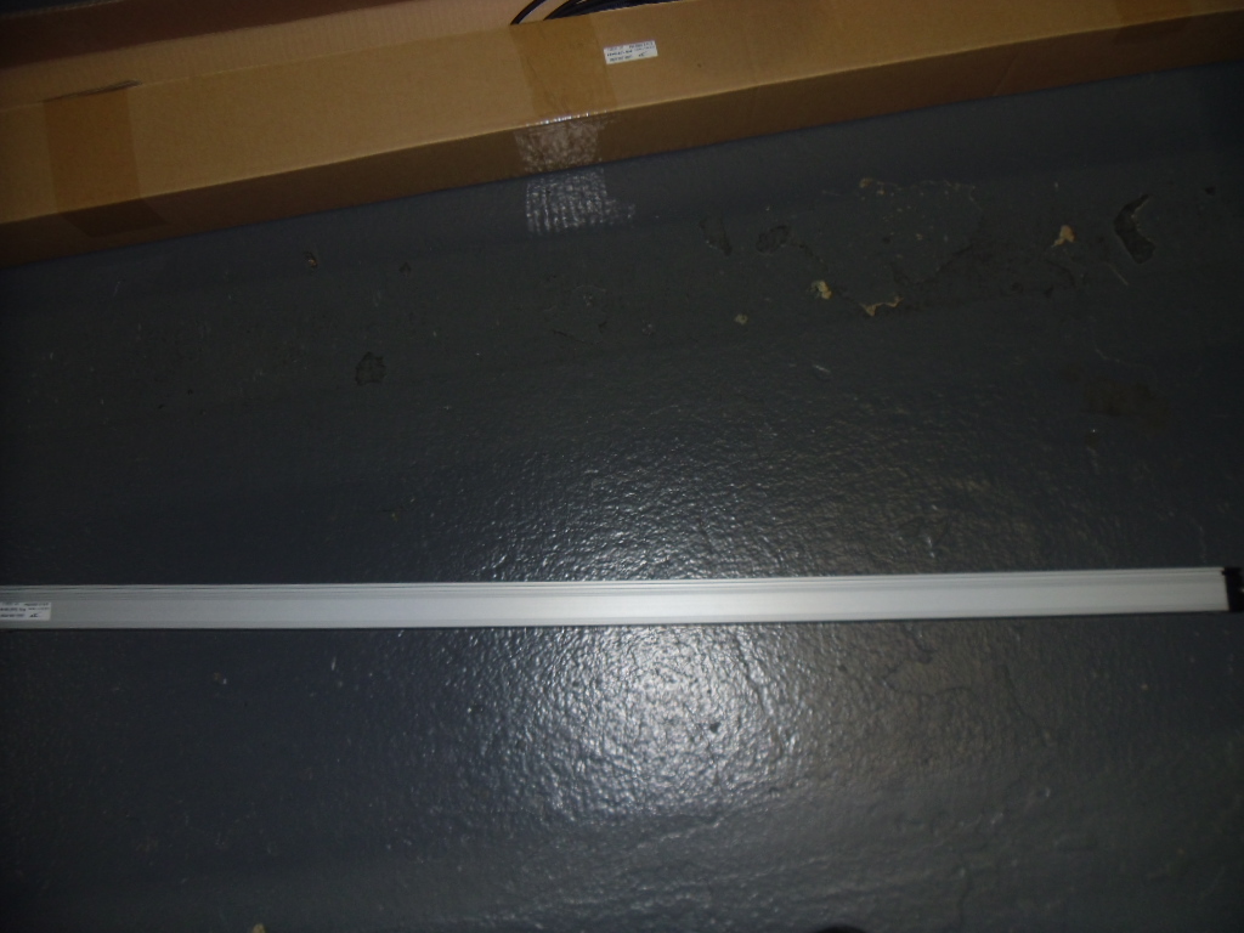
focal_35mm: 31
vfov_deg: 45.4
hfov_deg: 58.4
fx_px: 1114
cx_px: 622
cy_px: 466
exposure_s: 1/45
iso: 80
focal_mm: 5.6
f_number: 3.3
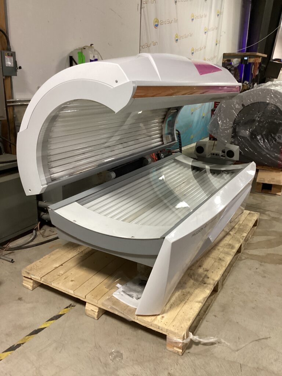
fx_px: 337
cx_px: 141
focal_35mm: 31
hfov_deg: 45.4
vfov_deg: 58.4
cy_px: 188
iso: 200
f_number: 2.4
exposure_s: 1/60
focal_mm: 3.3
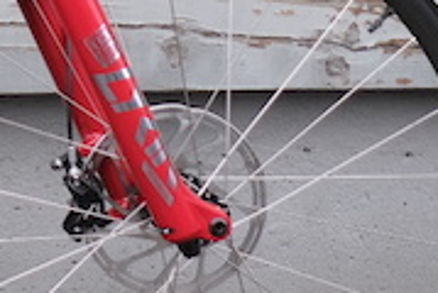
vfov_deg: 8.6
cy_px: -153
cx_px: -394
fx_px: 1901
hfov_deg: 11.9
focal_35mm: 156
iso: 160
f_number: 2
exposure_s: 1/400
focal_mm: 23
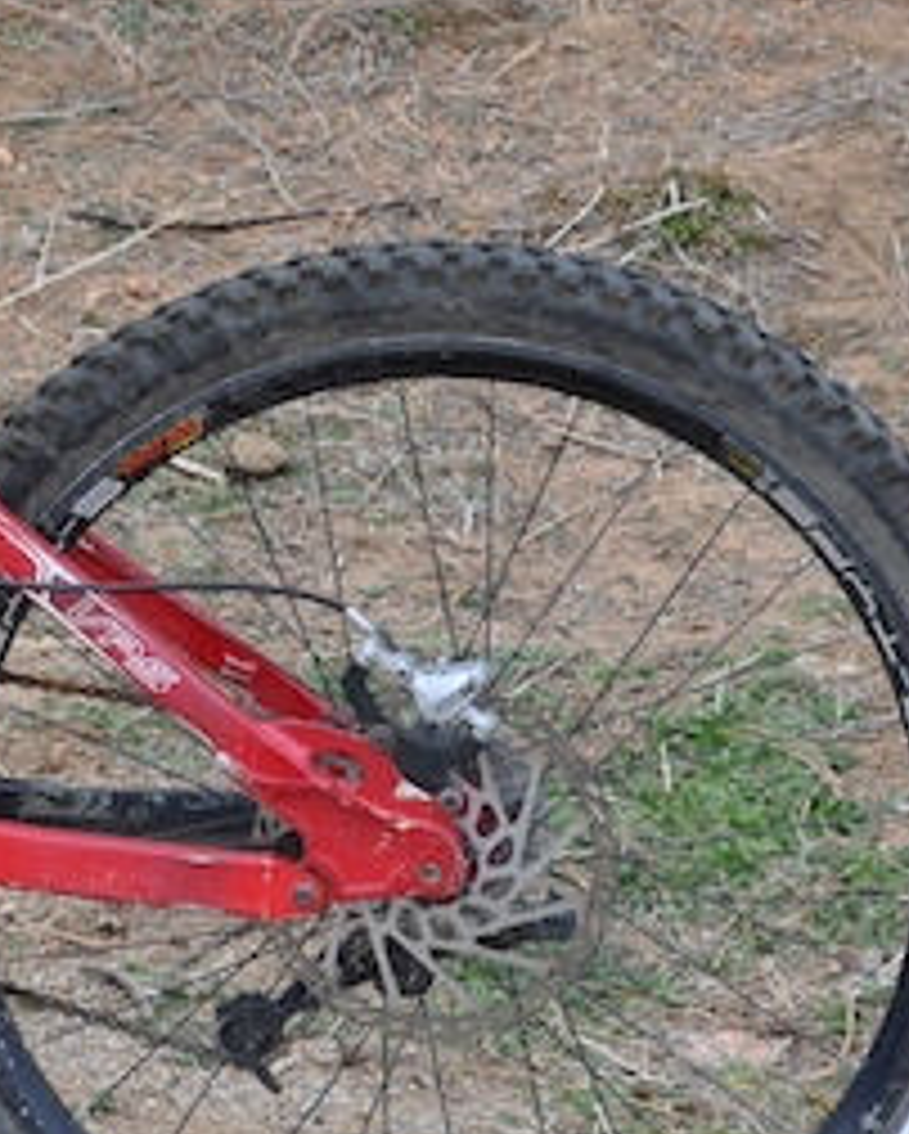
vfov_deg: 9.0
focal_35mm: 214
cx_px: -459
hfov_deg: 7.1
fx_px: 7188
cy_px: 412
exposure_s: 1/80
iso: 200
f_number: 9
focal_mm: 48
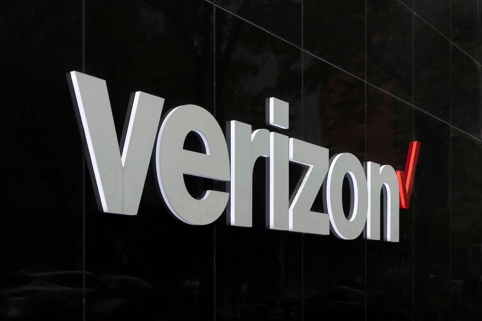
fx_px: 670
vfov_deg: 27.0
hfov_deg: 39.6
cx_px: 241
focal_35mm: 50
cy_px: 160
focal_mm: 50
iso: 100
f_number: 5
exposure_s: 1/60
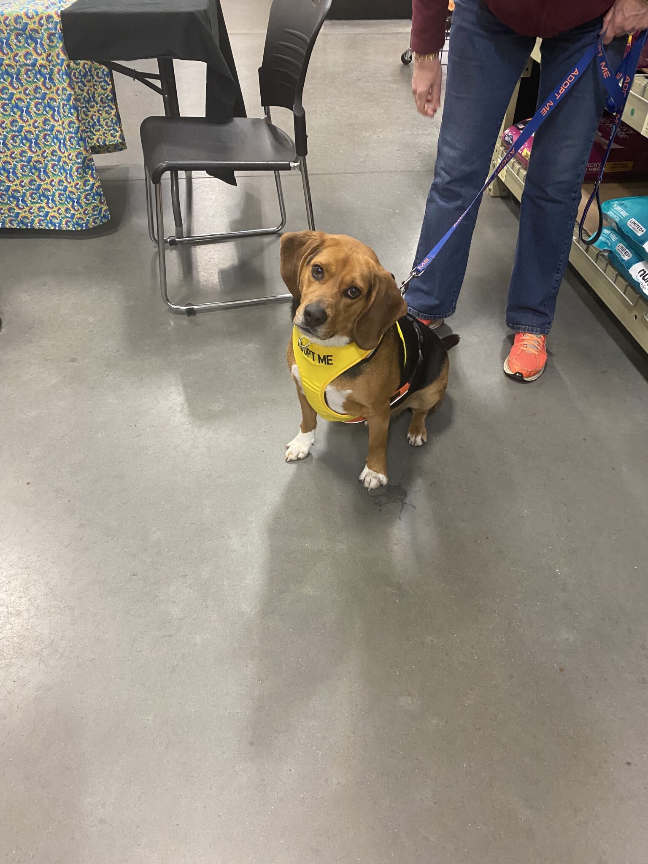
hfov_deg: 53.1
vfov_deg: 67.3
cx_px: 324
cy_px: 432
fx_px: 649
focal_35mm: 26
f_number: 1.8
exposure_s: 1/60
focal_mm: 4.25
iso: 200
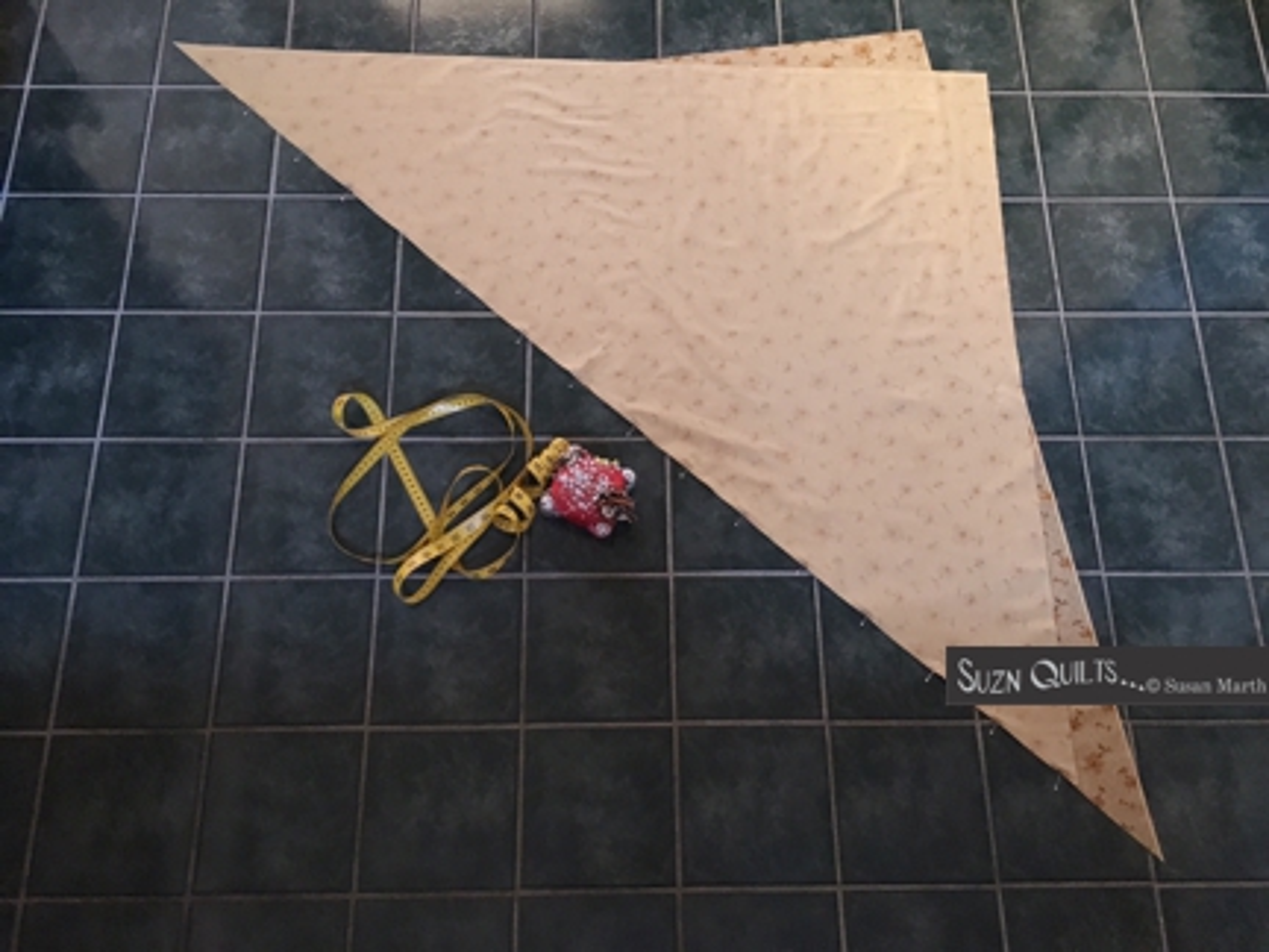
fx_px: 1063
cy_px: 476
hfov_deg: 61.7
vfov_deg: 48.2
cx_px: 634
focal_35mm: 29
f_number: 2.2
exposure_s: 1/15
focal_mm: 4.15
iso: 500
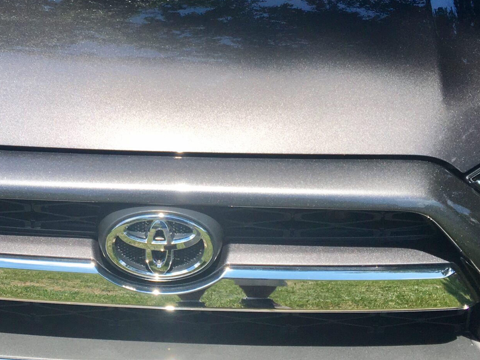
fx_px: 832
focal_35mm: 60
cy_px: 138
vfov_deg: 24.4
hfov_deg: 31.7
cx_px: 133
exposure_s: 1/1221
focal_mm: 4.15
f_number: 2.2
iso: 25
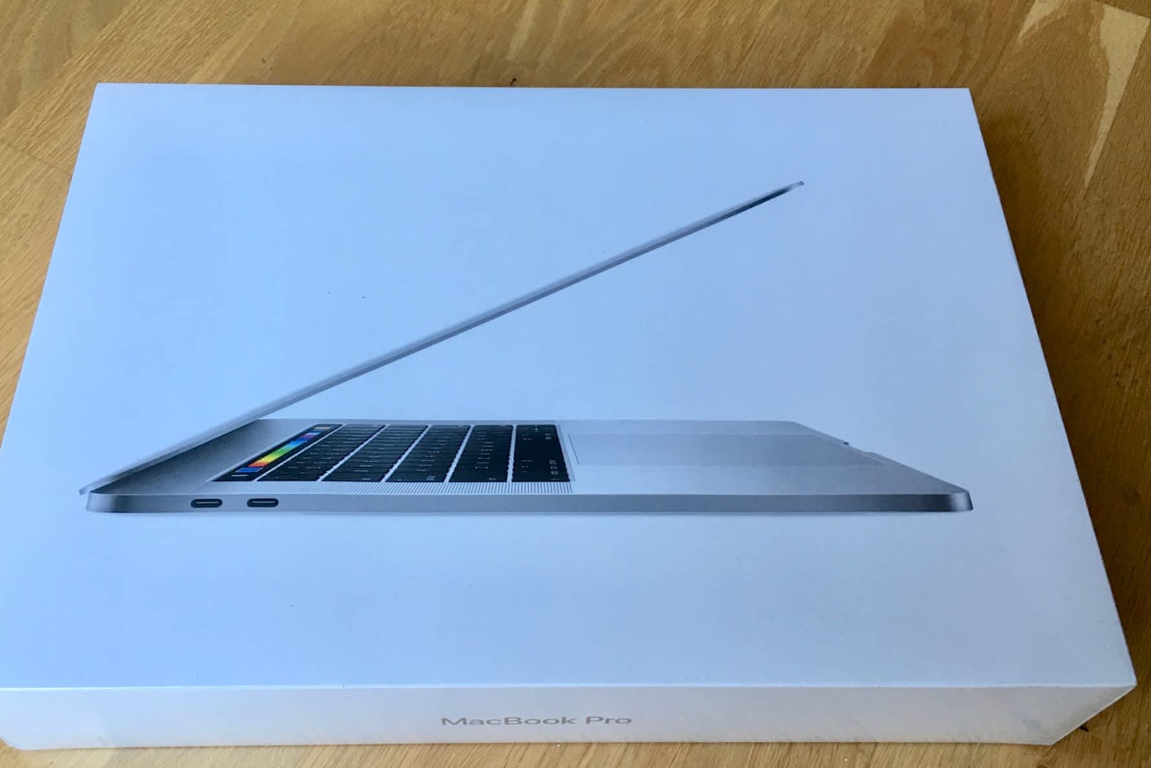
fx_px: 1087
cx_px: 544
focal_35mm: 34
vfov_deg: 38.9
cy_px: 419
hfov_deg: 55.8
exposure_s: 1/17
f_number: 2.2
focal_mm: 4.15
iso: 40
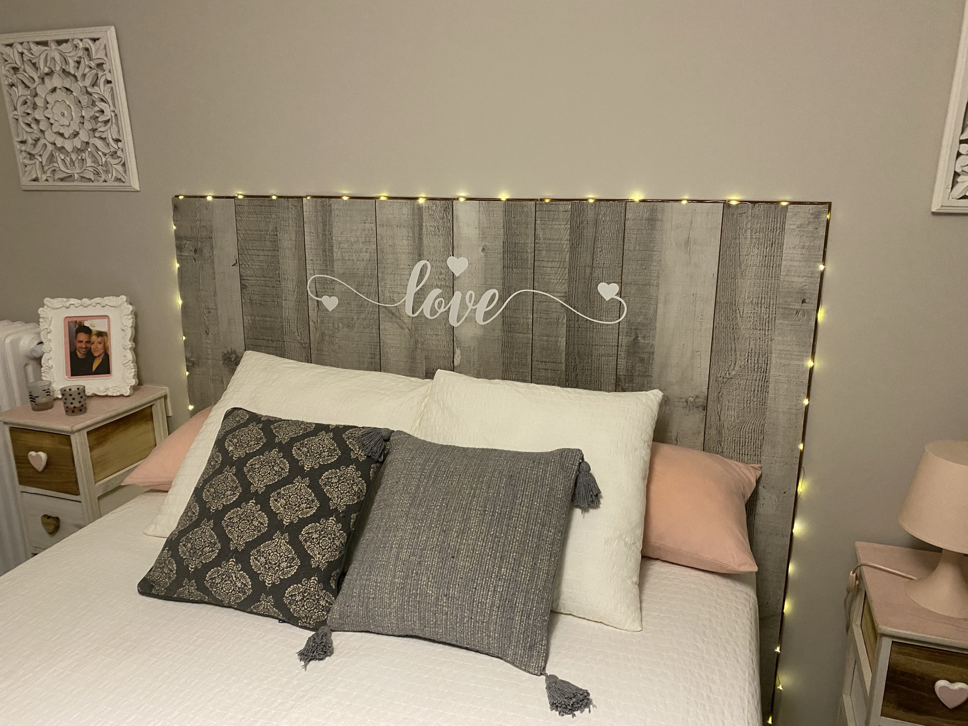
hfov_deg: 67.3
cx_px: 484
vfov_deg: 53.1
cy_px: 363
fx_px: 727
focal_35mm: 26
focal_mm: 4.25
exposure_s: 1/33
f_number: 1.8
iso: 400
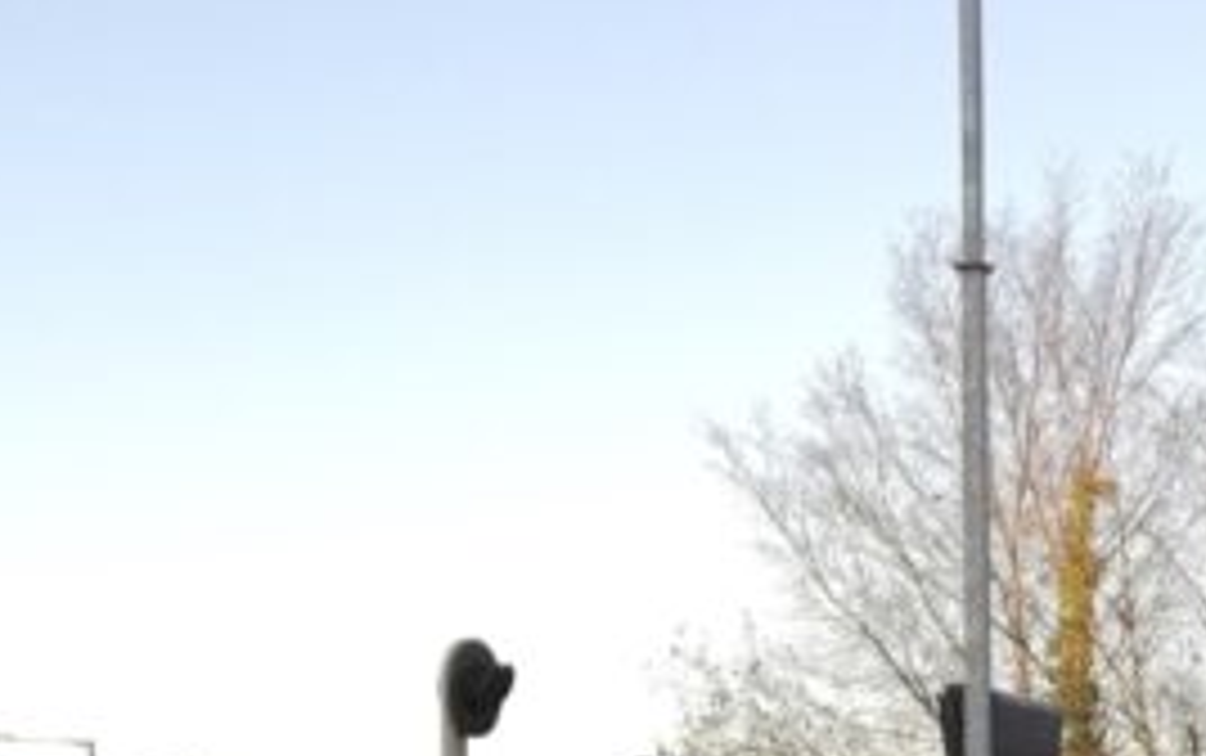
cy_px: 1138
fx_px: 2697
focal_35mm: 82
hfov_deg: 24.2
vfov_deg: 14.8
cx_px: 1188
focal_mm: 3.88
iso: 50
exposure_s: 1/464
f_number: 1.8
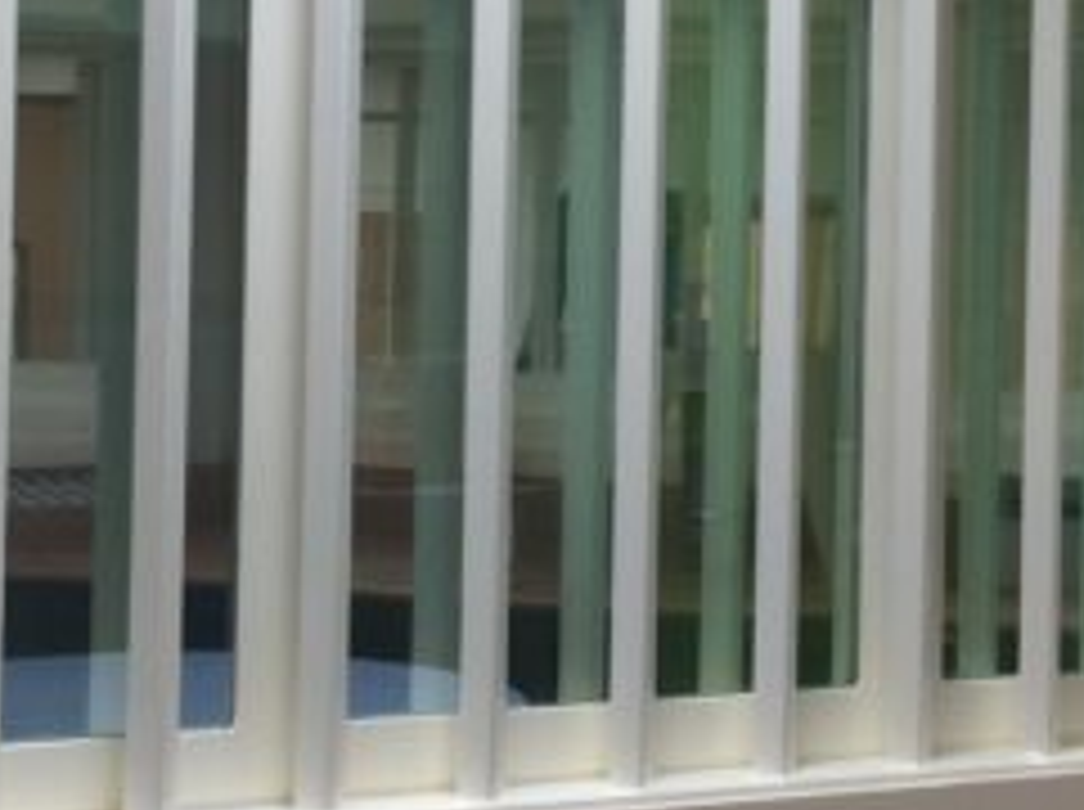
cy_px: 272
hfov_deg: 21.1
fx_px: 2908
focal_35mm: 93
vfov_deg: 15.8
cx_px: 657
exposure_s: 1/33
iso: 32
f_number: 2.4
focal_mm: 3.3
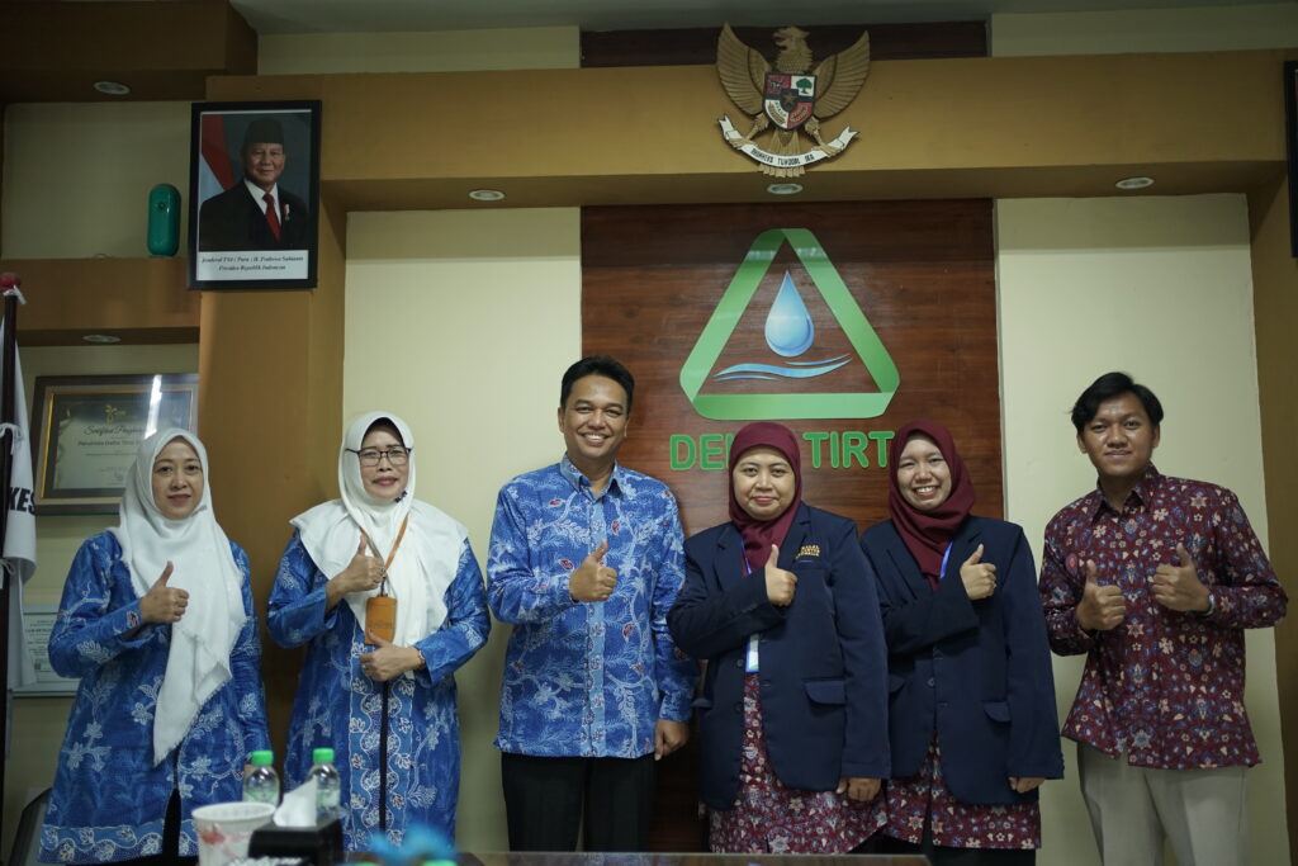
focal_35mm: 35
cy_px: 433
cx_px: 649
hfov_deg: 54.4
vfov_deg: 37.9
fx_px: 1262
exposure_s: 1/100
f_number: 1.8
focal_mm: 35
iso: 800
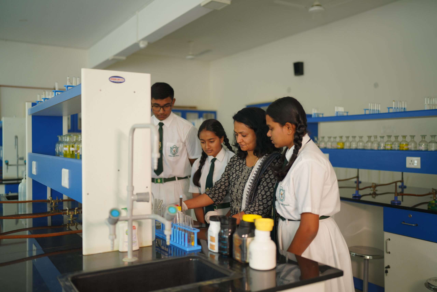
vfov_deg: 37.9
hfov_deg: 54.4
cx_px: 218
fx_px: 425
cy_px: 146
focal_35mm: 35
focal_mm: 35
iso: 125
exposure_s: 1/125
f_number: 1.4
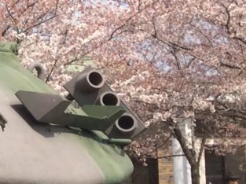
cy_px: 84
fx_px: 1349
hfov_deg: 8.9
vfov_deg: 7.8
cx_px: -442
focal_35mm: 190
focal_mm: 4.15
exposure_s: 1/1642
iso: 32
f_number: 2.2
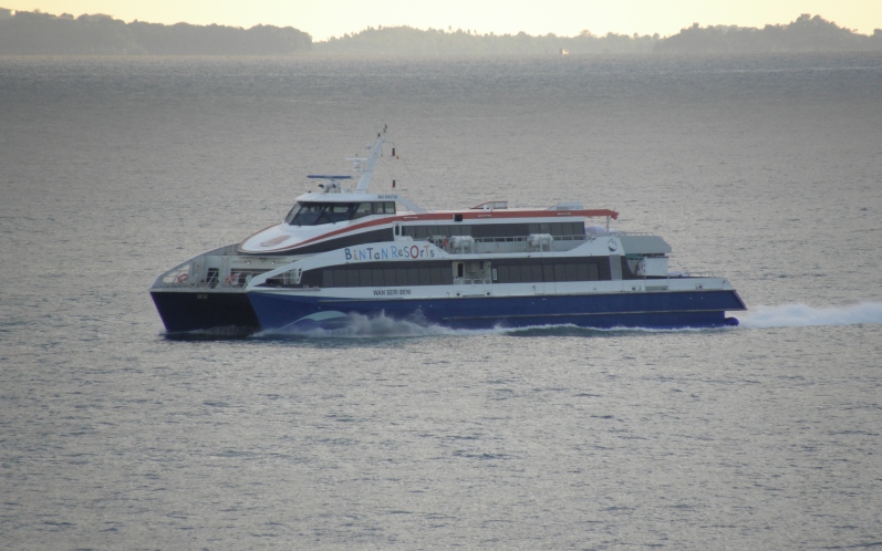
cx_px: 442
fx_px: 17282
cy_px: 270
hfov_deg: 2.9
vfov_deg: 1.8
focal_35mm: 719
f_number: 5
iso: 125
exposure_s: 1/160
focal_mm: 119.6
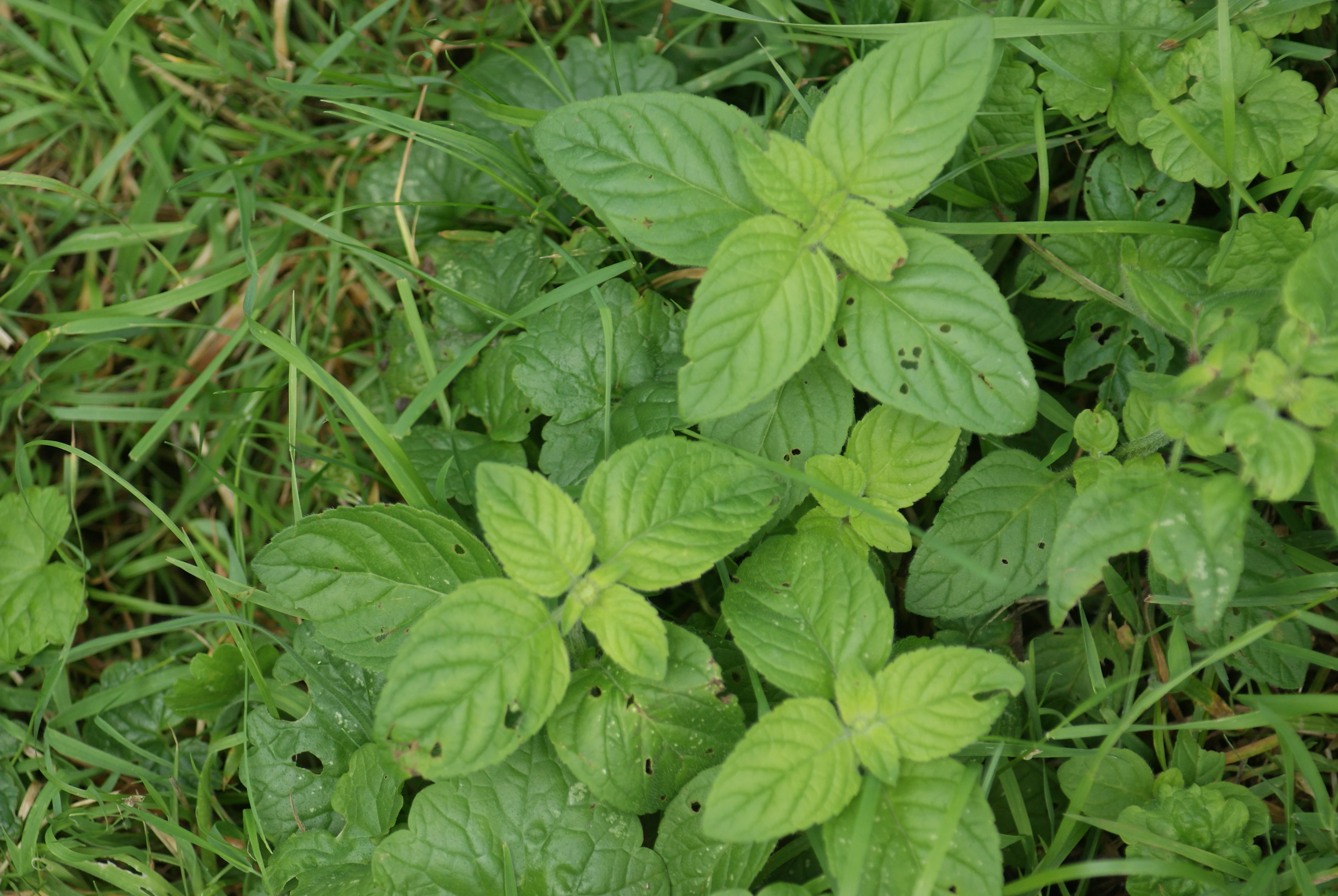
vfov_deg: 9.2
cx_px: 669
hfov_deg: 13.7
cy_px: 448
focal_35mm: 150
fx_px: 5582
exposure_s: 1/160
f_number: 5
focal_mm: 100
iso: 200
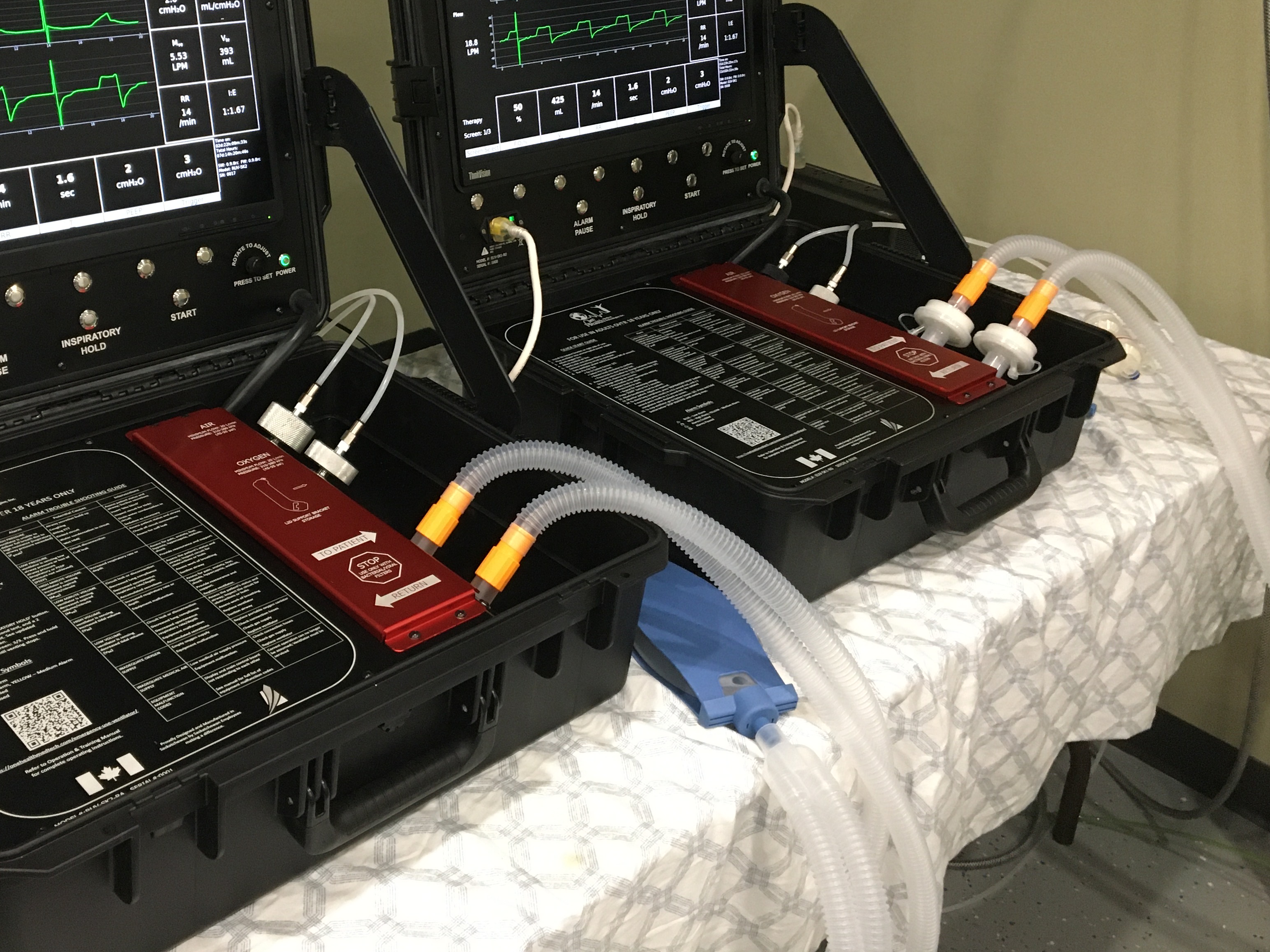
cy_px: 329
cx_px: 455
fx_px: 1394
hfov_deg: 48.4
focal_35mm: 38
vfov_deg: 37.4
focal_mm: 4.15
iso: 200
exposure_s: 1/20
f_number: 2.2
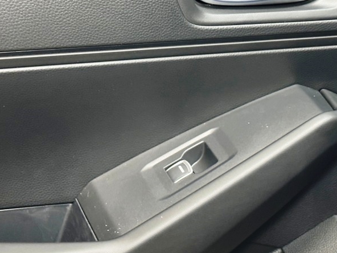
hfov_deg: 23.5
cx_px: 215
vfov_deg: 17.8
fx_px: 808
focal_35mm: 83
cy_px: 108
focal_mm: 6.86
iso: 640
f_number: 1.78
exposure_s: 1/24
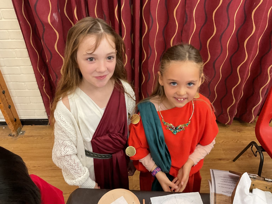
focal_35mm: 29
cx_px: 136
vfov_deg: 48.2
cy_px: 102
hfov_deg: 61.7
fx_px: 228
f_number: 1.8
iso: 125
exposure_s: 1/60
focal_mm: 3
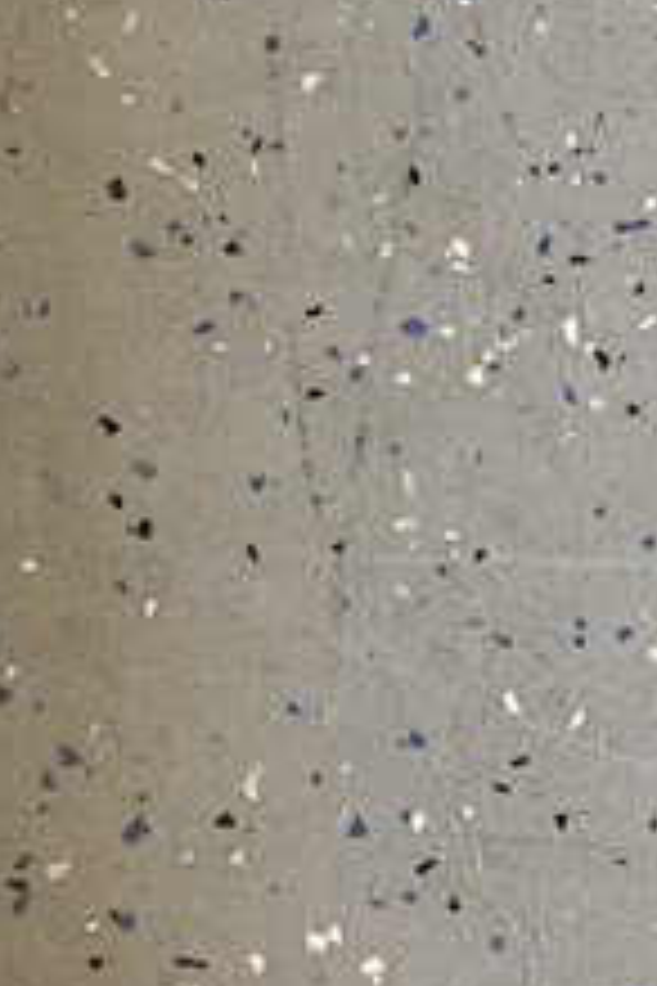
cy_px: -104
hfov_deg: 12.6
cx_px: -544
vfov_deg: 19.7
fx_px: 2710
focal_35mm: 99
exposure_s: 1/121
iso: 50
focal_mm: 4.25
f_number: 1.8
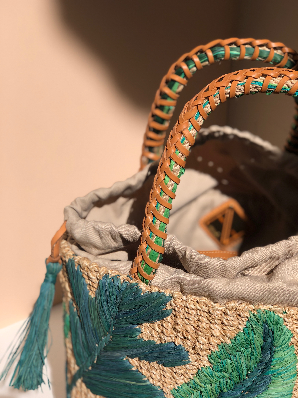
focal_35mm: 57
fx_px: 654
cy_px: 199
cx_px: 149
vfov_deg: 33.8
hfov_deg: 25.7
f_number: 2.8
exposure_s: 1/1021
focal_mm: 6.6
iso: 20
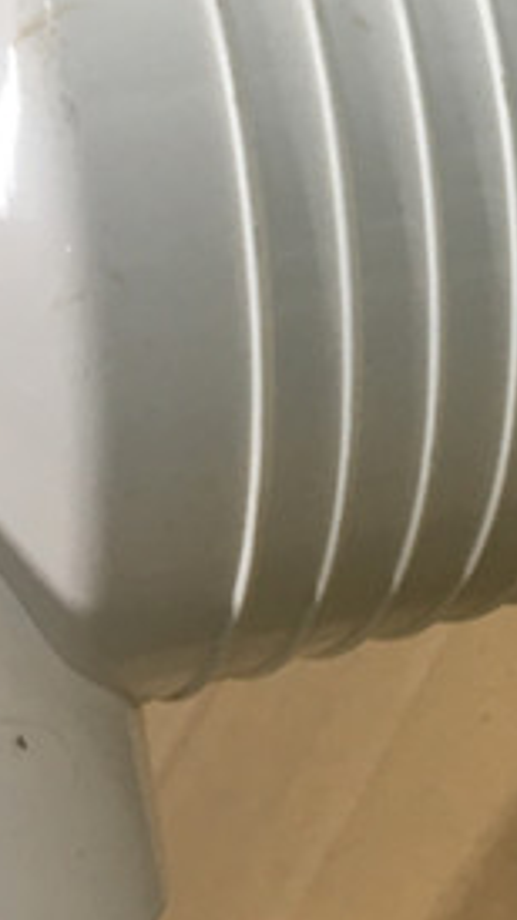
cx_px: 598
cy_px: 210
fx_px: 1829
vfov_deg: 27.8
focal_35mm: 75
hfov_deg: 15.6
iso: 64
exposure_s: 1/33
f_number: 2.2
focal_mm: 4.15
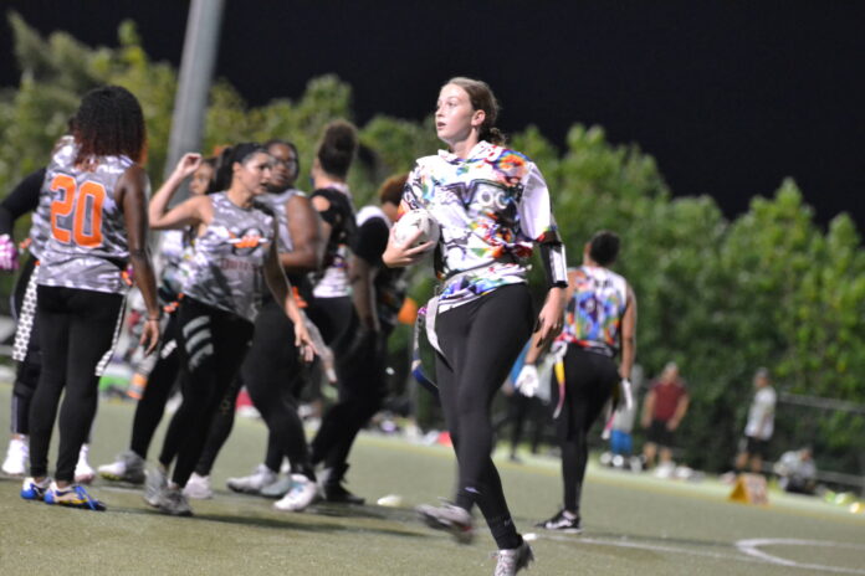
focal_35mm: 202
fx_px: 4865
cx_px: 432
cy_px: 288
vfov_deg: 6.8
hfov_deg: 10.2
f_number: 2.8
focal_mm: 135
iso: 3200
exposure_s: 1/50
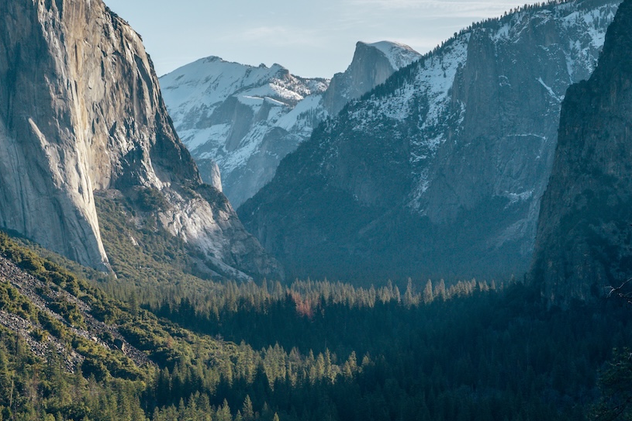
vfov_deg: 12.7
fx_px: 1895
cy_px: 182
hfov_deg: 18.9
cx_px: 316
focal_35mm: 108
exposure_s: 1/800
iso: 250
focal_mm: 44
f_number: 7.1
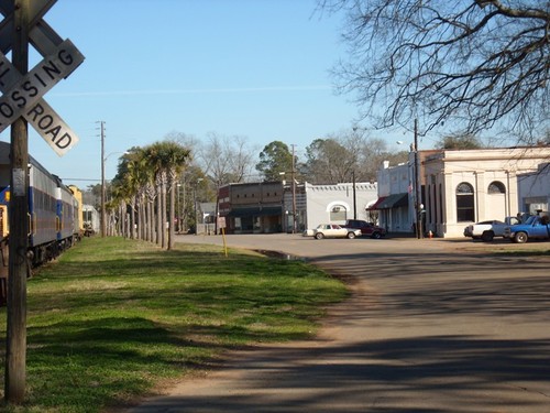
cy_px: 206
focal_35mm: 105
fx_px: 1668
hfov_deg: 18.7
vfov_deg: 14.1
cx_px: 275
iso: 64
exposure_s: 1/438
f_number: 4.7
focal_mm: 17.1
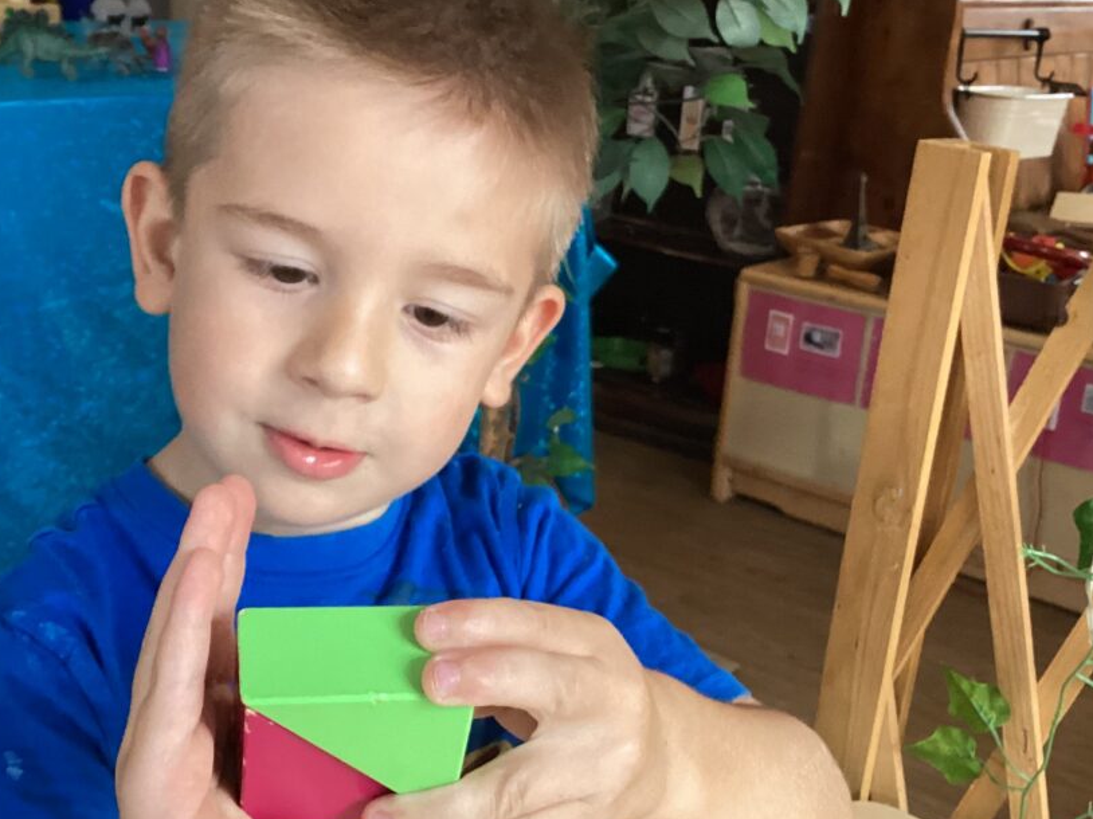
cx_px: 482
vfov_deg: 30.2
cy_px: 393
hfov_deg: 39.6
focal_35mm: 48
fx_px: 1515
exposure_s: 1/50
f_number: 2.4
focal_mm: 3.3
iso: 200
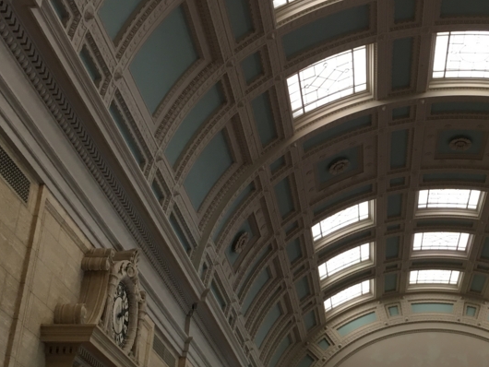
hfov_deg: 32.9
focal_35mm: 56
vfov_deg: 25.9
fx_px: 791
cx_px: 423
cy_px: 266
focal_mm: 4.15
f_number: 2.2
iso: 50
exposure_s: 1/30
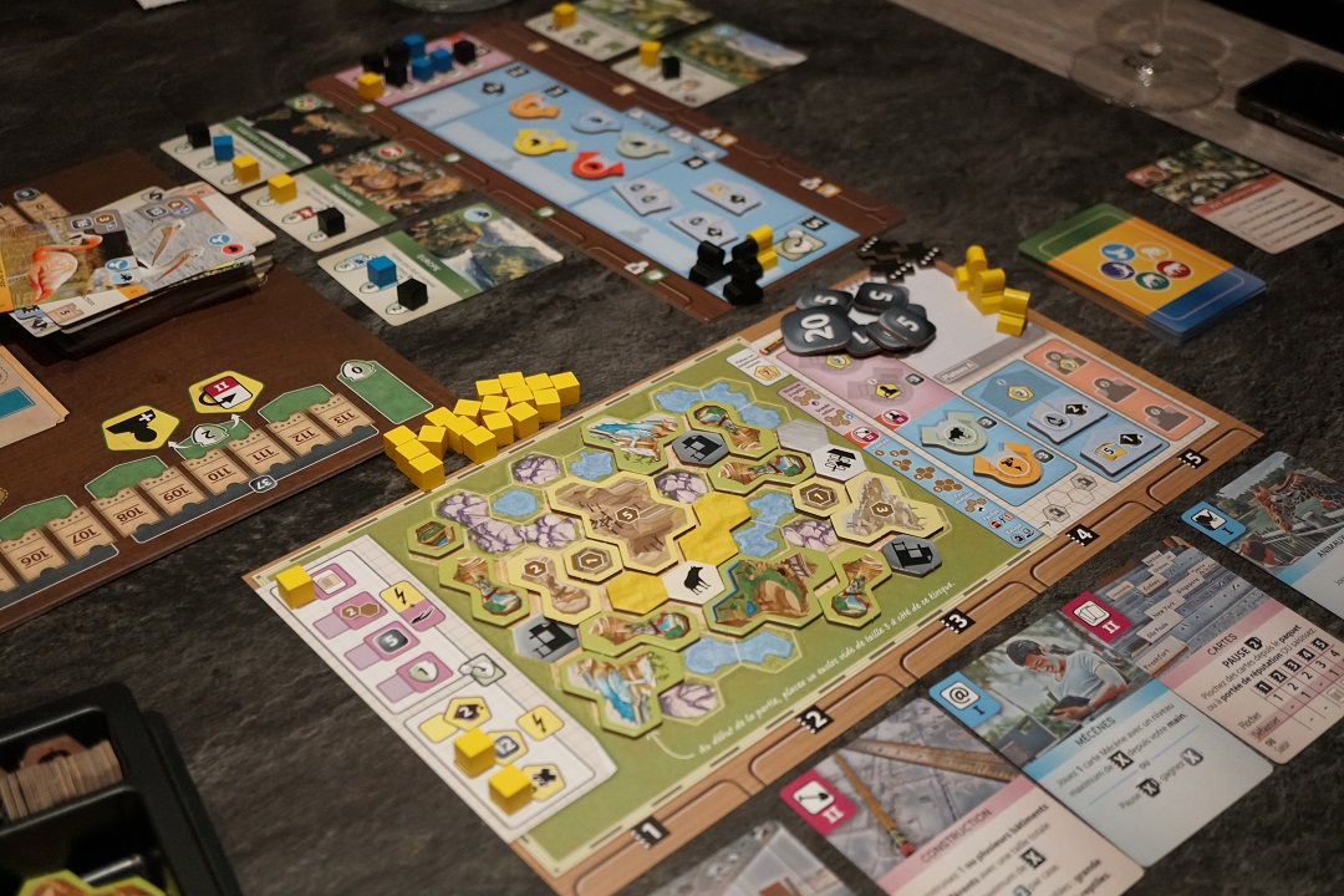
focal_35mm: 45
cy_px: 448
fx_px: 1680
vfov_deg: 29.9
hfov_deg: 43.6
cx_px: 672
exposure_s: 1/160
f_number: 3.5
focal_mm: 30
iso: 2000
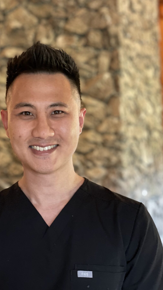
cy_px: 147
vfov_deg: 32.8
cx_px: 52
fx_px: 492
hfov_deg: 18.8
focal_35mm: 64
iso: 500
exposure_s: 1/15
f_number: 2
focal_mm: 6
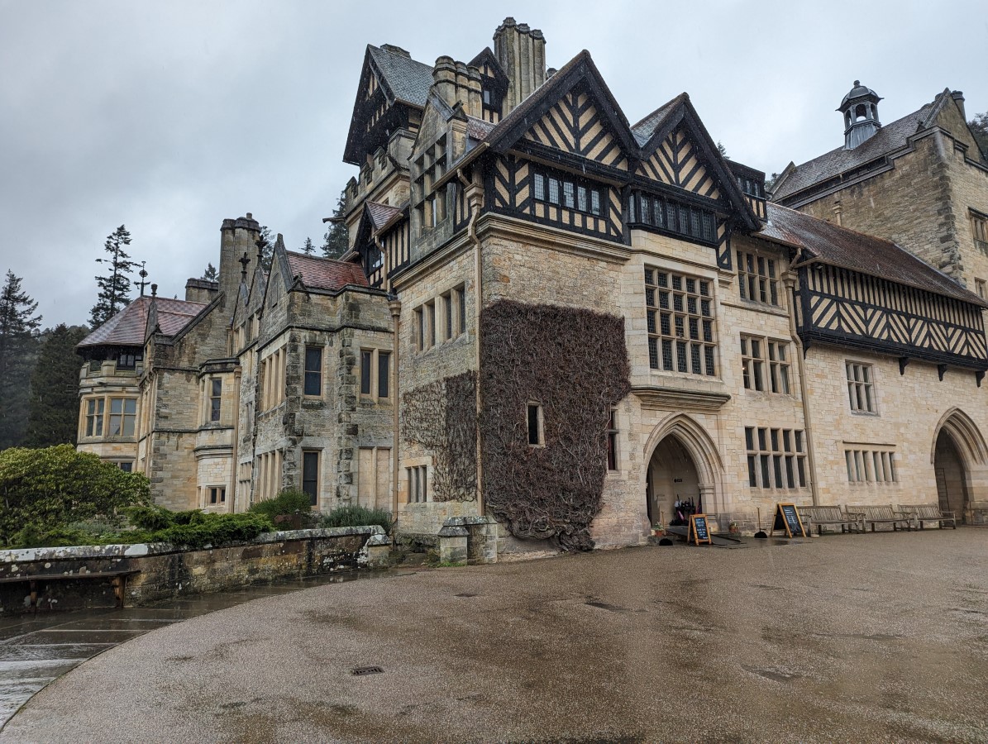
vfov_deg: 56.9
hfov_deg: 71.5
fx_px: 686
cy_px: 372
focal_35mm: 24
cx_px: 494
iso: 49
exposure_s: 1/602
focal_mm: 6.81
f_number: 1.85
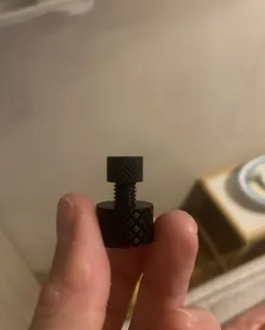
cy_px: 162
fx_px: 294
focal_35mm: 30
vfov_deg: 58.7
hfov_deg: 48.5
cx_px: 140
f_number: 1.8
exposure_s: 1/25
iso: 1000
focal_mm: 4.25
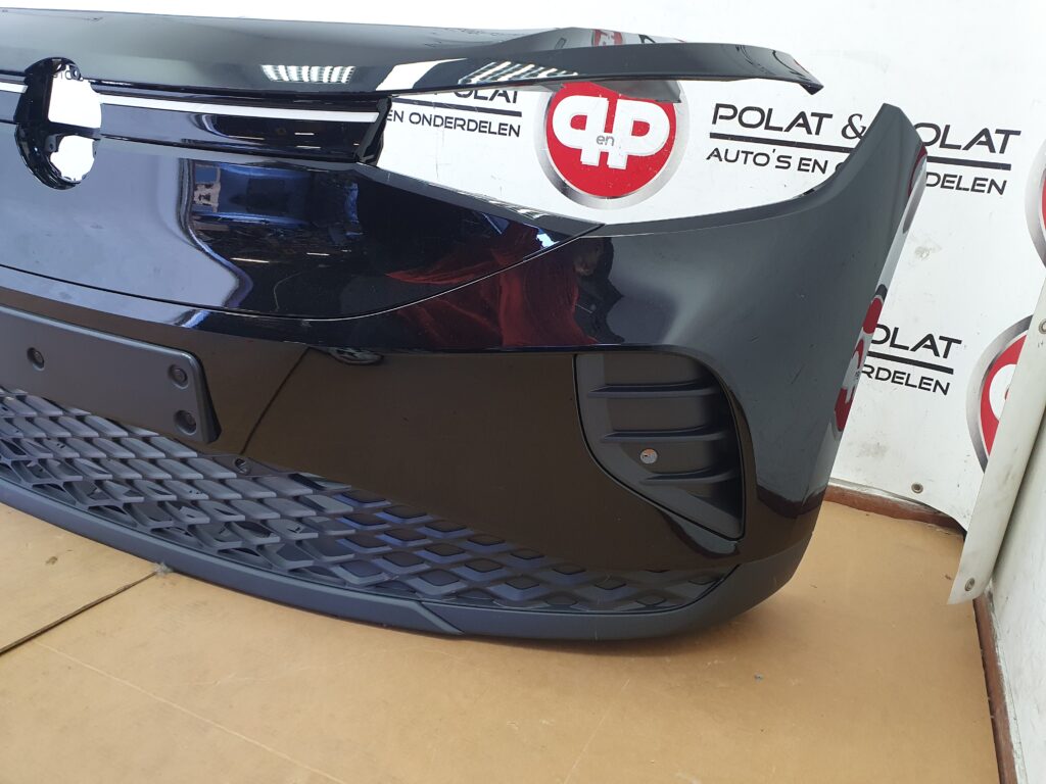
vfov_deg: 53.1
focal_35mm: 26
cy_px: 392
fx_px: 786
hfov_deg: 67.3
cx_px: 523
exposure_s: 1/50
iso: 200
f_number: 2.4
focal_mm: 4.32
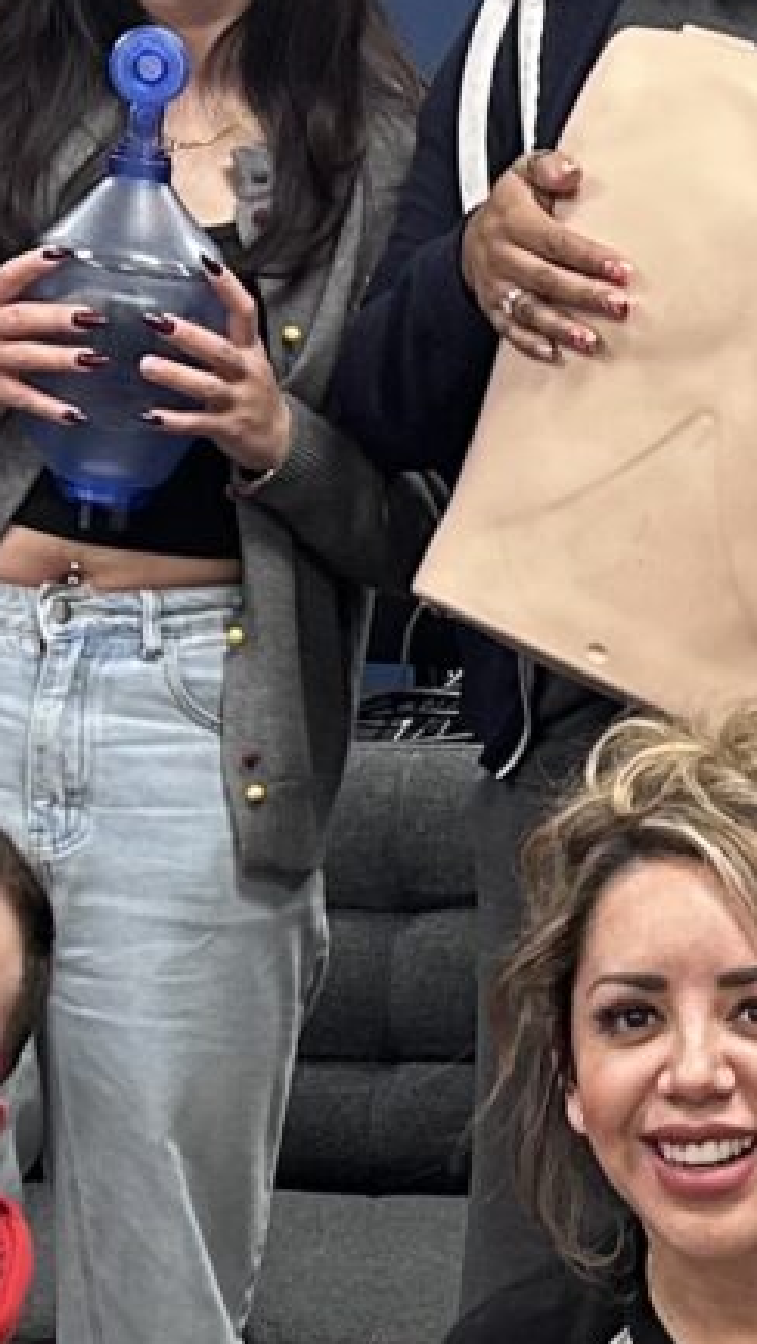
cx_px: 813
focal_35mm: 134
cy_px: 906
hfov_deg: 9.0
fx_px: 4775
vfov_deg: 16.0
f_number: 1.5
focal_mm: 5.7
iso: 125
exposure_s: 1/60
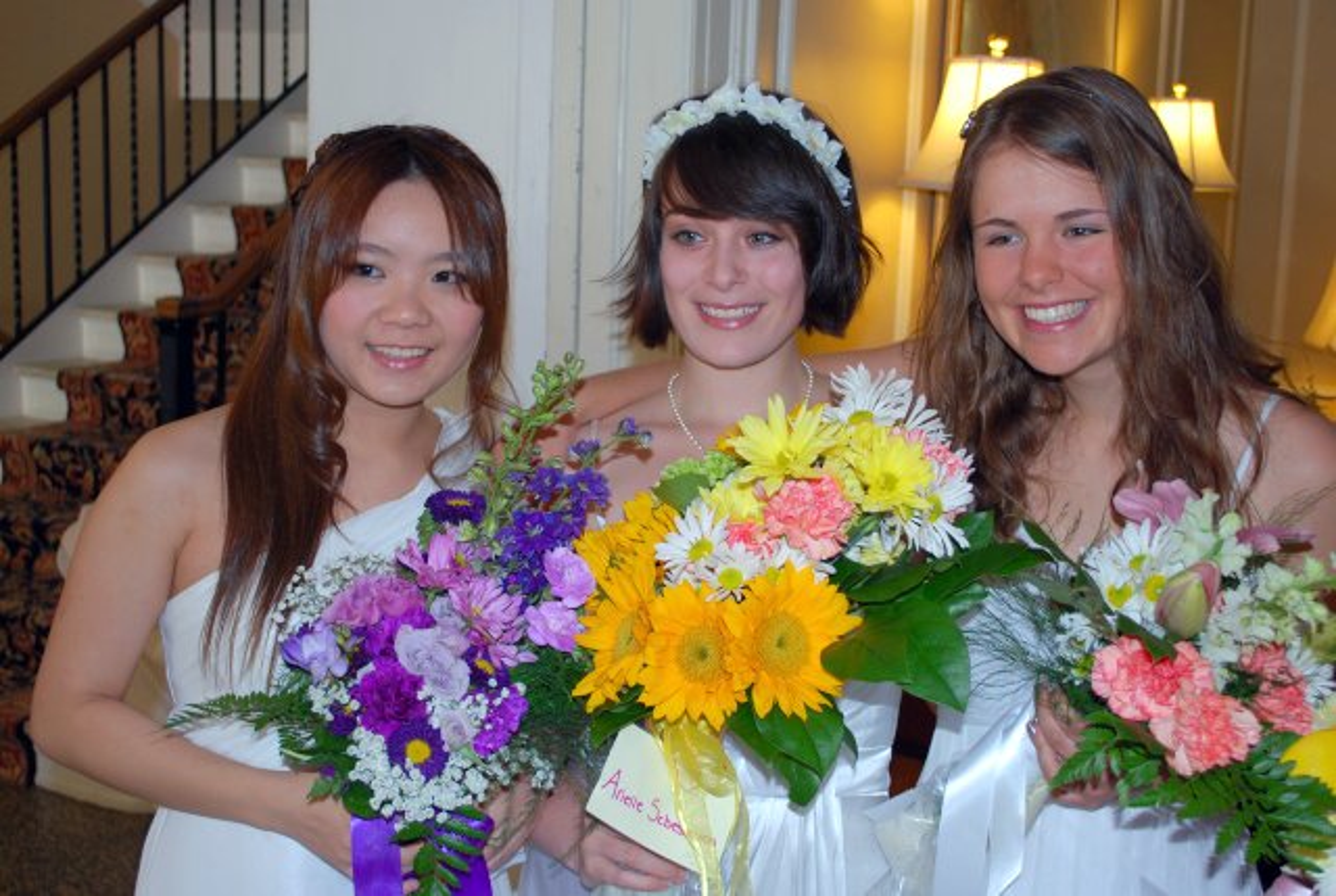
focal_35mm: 48
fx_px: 1784
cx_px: 668
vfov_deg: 28.2
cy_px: 448
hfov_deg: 41.1
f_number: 4.8
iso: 200
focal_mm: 32
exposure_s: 1/60
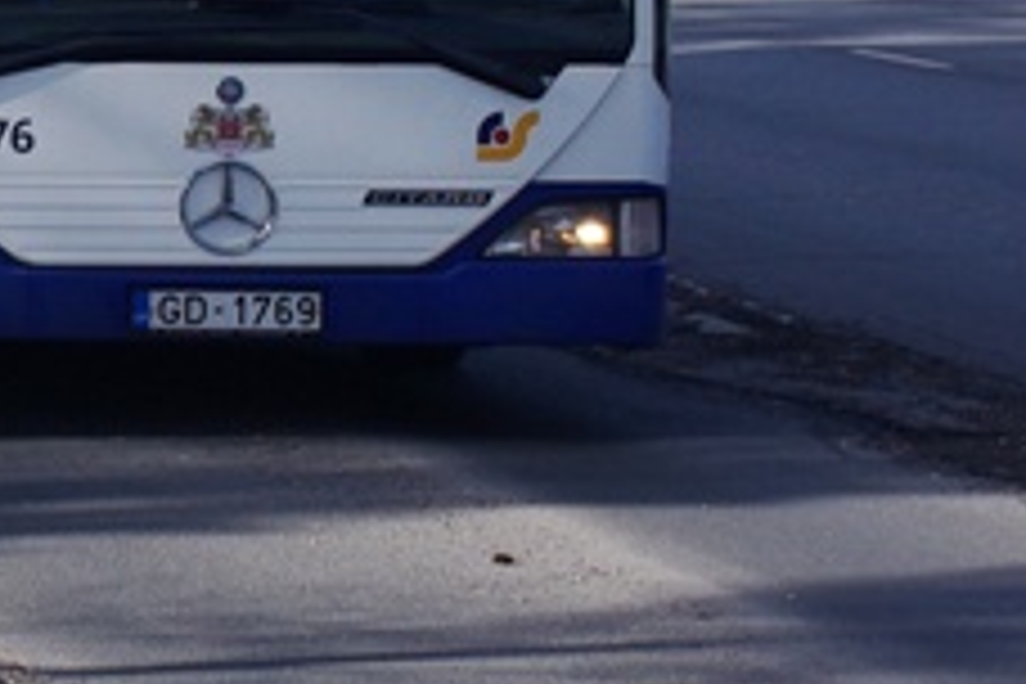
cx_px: -666
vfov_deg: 5.2
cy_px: -128
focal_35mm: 263
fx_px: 7502
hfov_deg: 7.6
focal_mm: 39
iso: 100
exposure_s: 1/60
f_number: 8
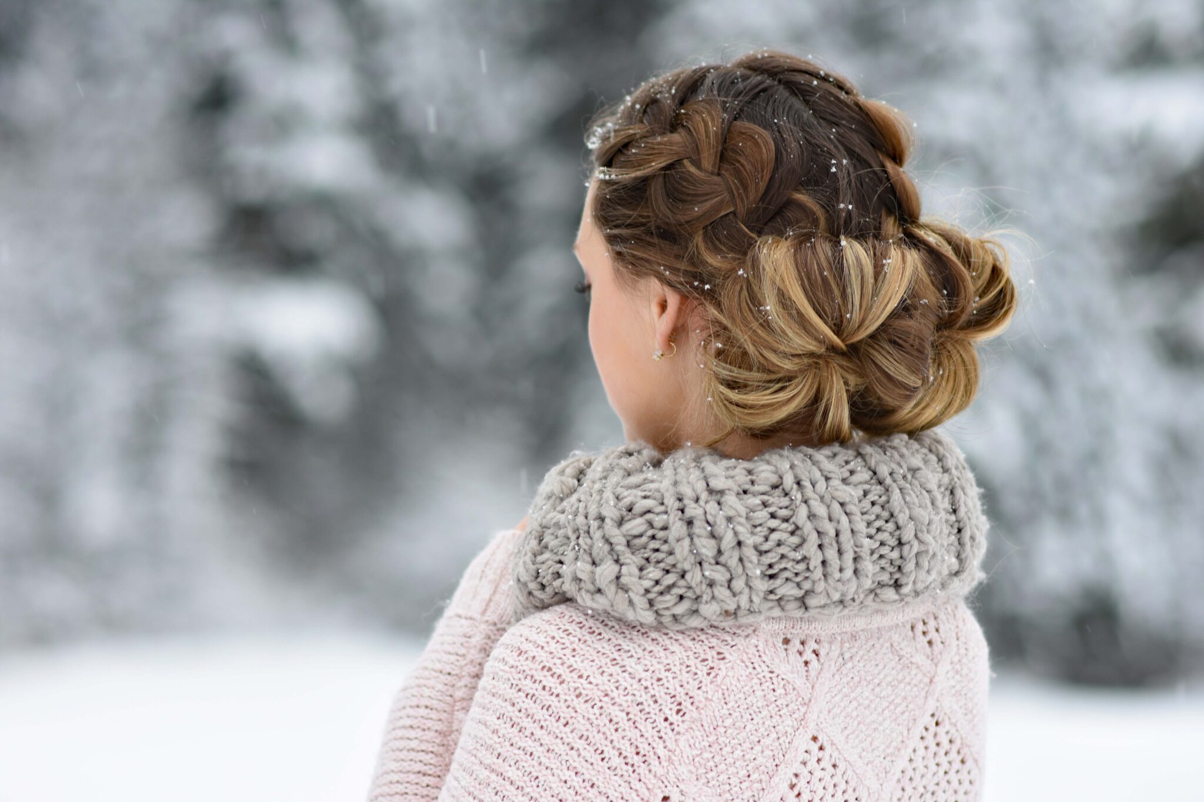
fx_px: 4264
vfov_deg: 10.8
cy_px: 401
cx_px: 602
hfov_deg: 16.1
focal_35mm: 128
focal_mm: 85
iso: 100
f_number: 2.5
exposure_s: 1/125
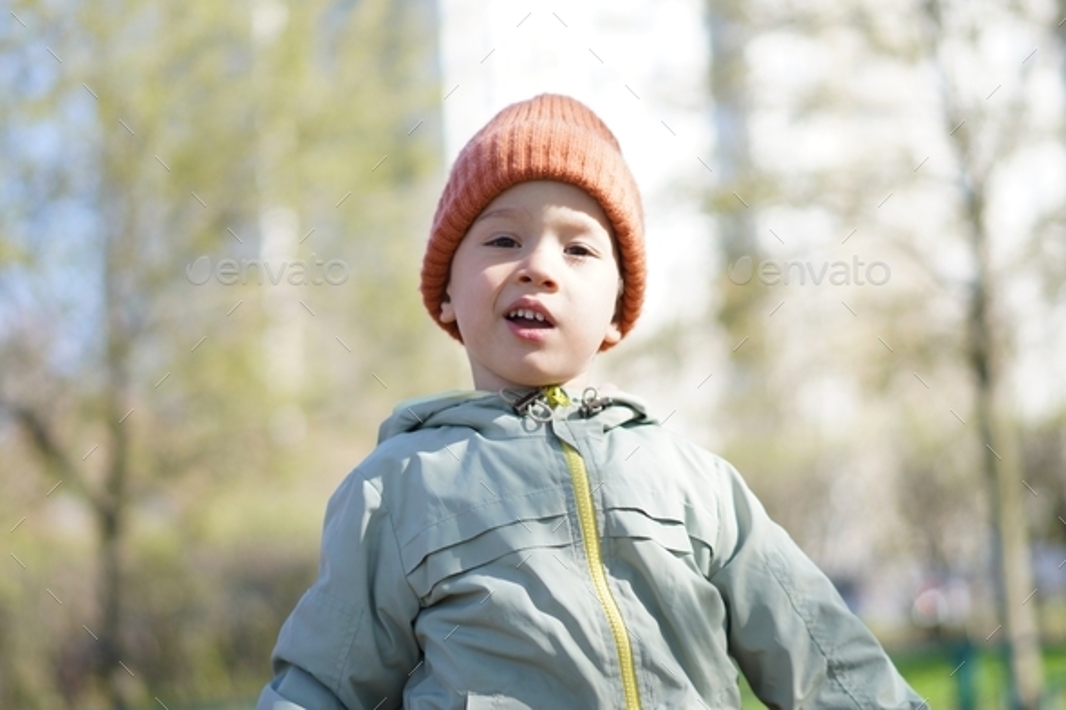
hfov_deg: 24.8
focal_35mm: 82
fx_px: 2427
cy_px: 355
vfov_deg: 16.6
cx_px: 533
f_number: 1.8
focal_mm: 55
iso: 100
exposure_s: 1/1000
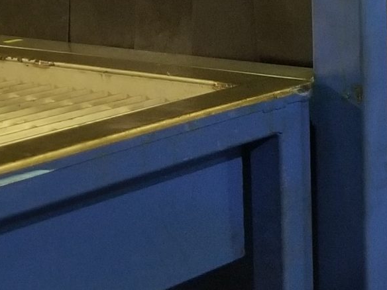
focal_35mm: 114
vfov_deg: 12.8
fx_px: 1274
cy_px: -7
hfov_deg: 14.9
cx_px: 707
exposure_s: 1/10
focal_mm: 4.25
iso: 320
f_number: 1.7
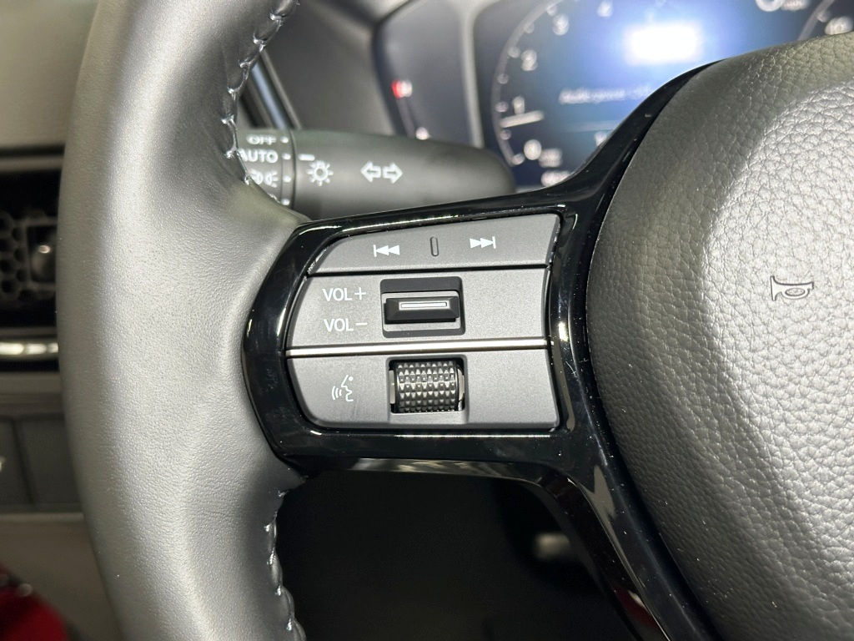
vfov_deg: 30.3
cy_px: 320
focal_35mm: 48
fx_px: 1184
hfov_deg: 39.7
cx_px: 427
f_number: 1.78
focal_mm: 6.86
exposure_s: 1/40
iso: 320
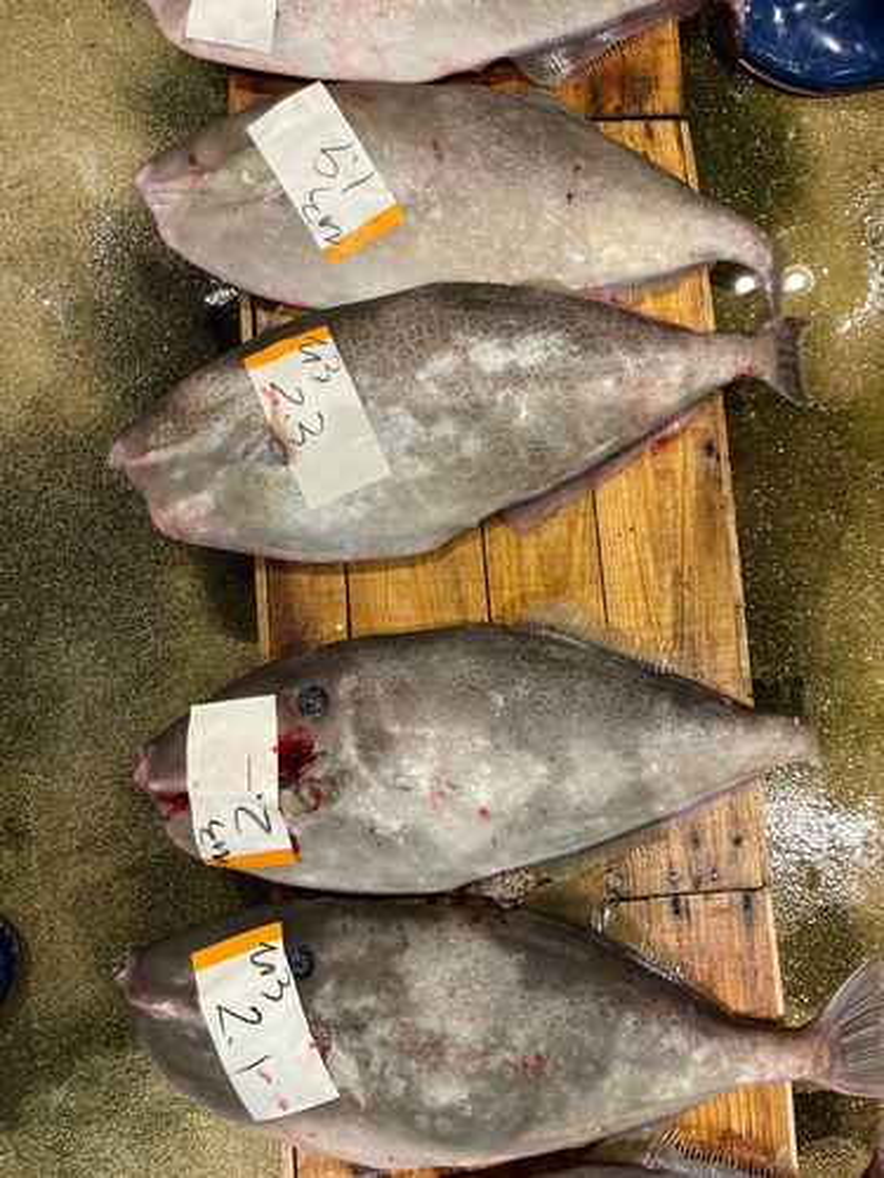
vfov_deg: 69.4
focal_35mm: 25
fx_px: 851
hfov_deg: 54.9
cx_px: 442
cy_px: 589
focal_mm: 5.1
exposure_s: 1/60
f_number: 1.6
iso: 250
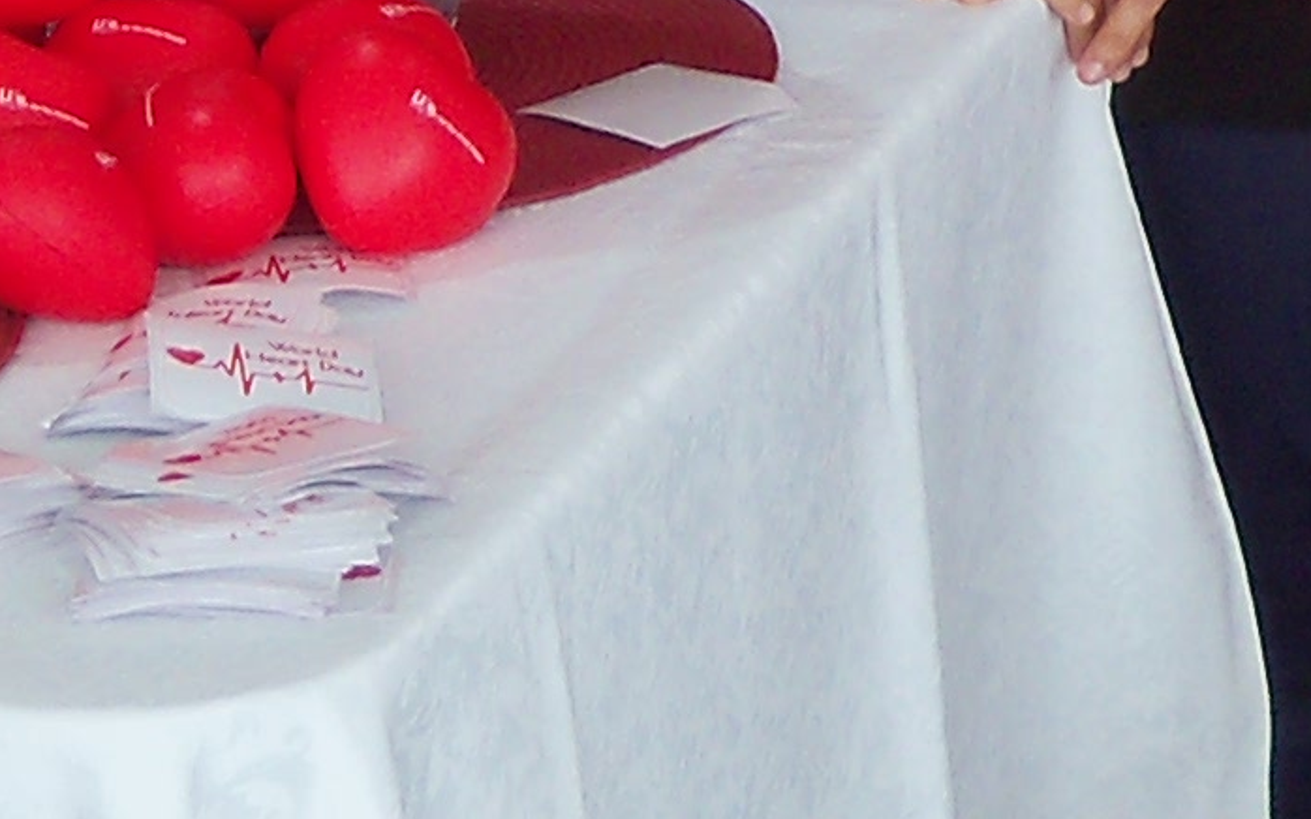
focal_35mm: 194
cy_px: -1165
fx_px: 6930
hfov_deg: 10.8
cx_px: 717
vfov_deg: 6.4
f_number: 3.5
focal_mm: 6.2
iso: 100
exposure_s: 1/40
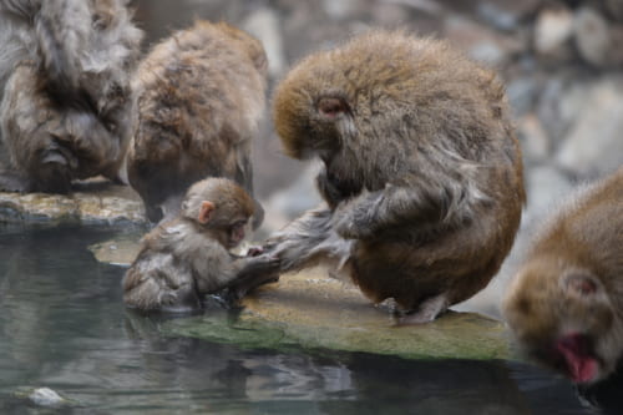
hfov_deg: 5.7
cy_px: 208
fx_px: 6228
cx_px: 312
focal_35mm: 360
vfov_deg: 3.8
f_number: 6
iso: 100
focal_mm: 240
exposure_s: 1/50
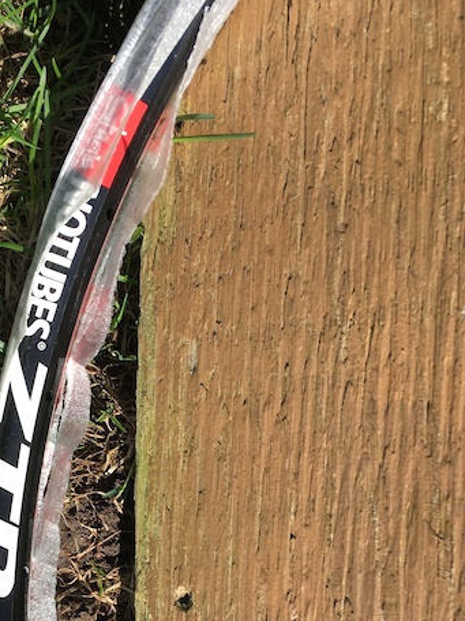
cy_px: 545
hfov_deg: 28.0
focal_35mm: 51
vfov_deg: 35.5
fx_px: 914
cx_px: 97
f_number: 2.2
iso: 25
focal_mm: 4.15
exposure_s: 1/845
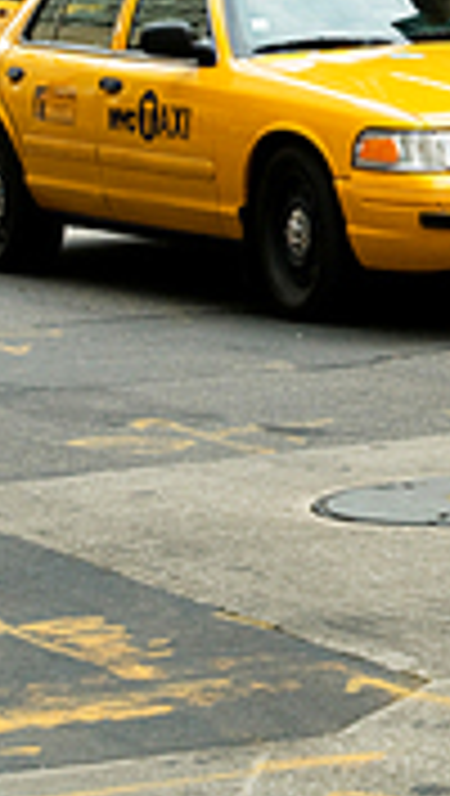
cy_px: 63
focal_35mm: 177
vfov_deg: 12.1
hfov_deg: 6.8
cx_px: 630
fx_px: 3742
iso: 200
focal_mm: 40
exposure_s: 1/200
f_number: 7.1
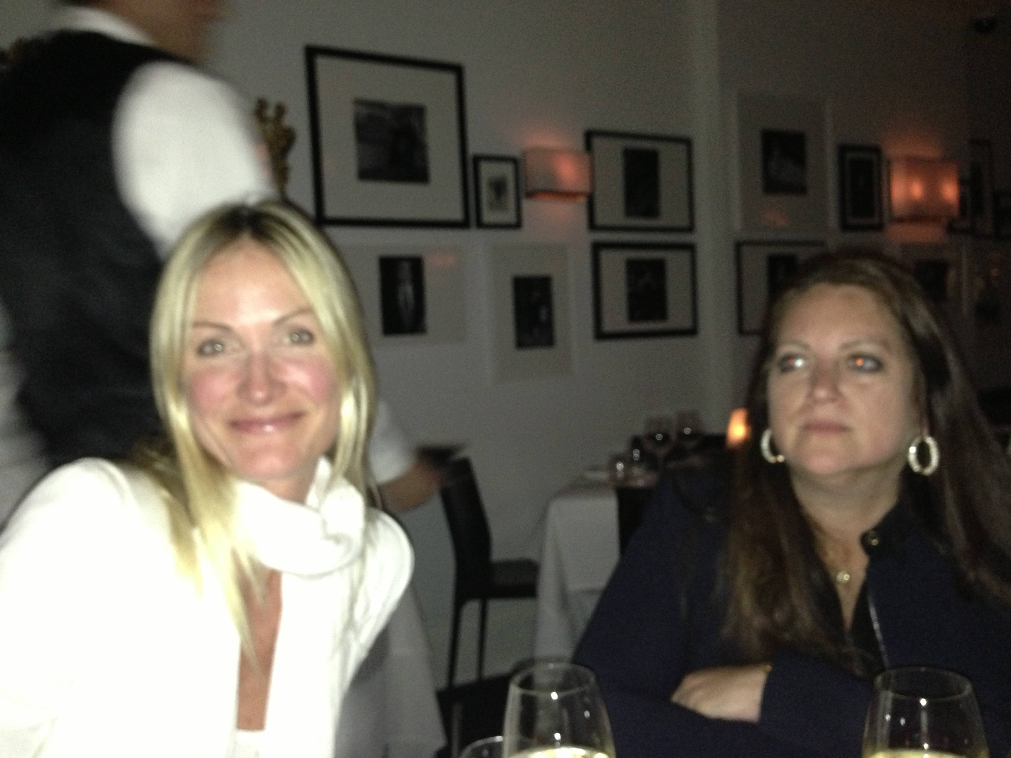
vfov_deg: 42.9
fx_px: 964
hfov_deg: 55.4
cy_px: 379
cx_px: 506
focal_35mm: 33
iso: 500
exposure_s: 1/16
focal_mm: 4.13
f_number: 2.4
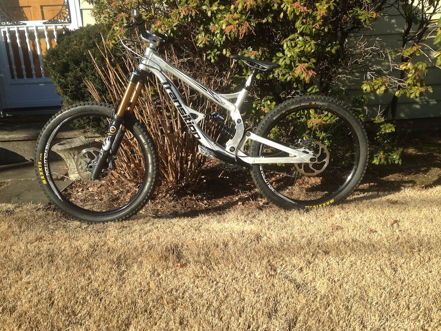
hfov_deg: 55.4
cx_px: 220
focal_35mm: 33
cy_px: 166
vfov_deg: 42.9
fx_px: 420
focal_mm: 4.12
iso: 50
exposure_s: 1/985
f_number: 2.4
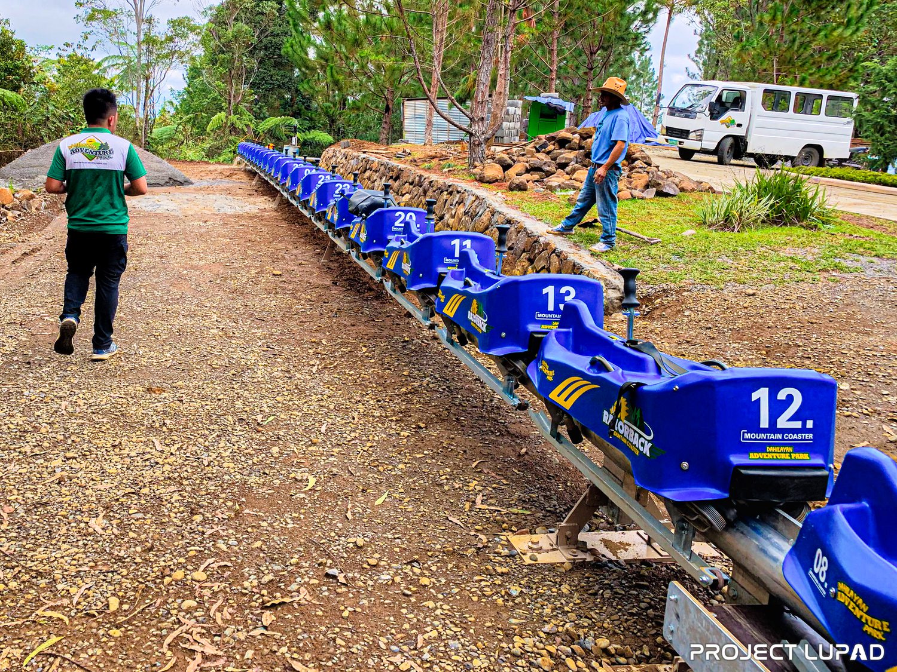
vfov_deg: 53.1
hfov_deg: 67.3
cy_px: 336
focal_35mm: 26
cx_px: 448
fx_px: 674
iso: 25
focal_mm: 4.25
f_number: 1.8
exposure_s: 1/440
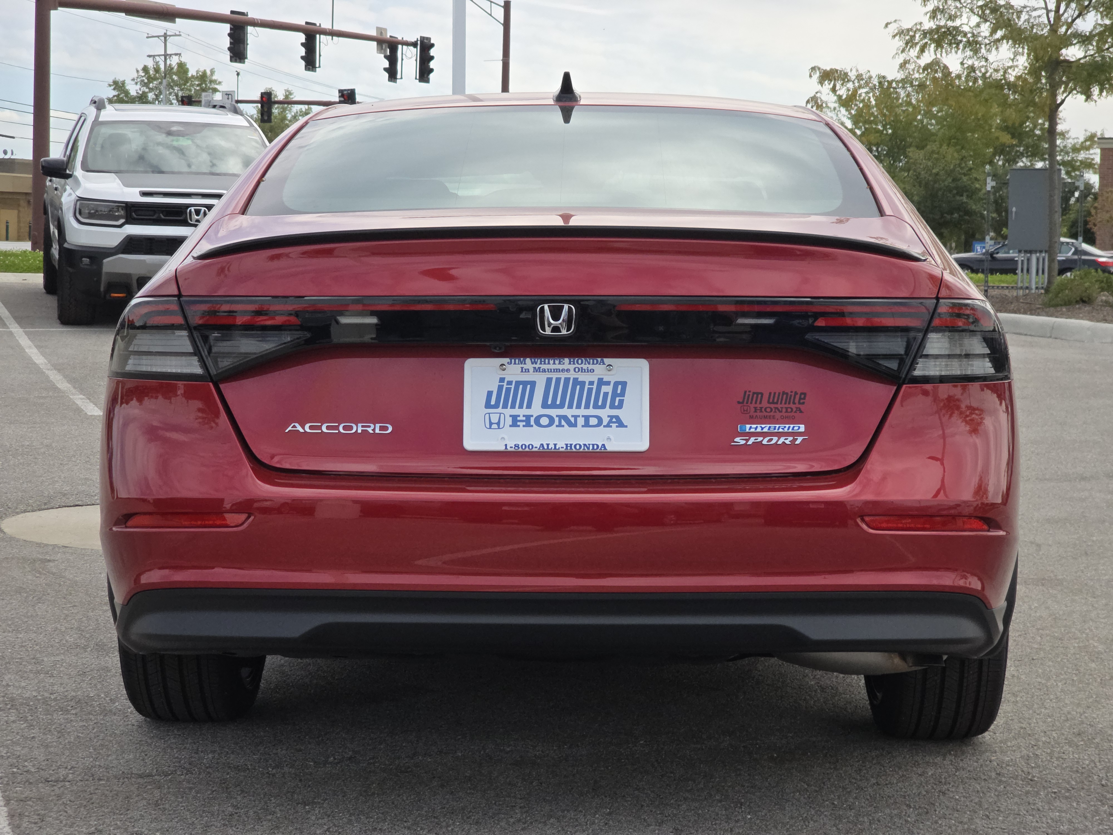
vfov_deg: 21.3
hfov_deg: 28.2
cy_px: 418
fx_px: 2219
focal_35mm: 69
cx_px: 556
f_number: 2.4
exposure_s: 1/1588
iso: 50
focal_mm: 7.9
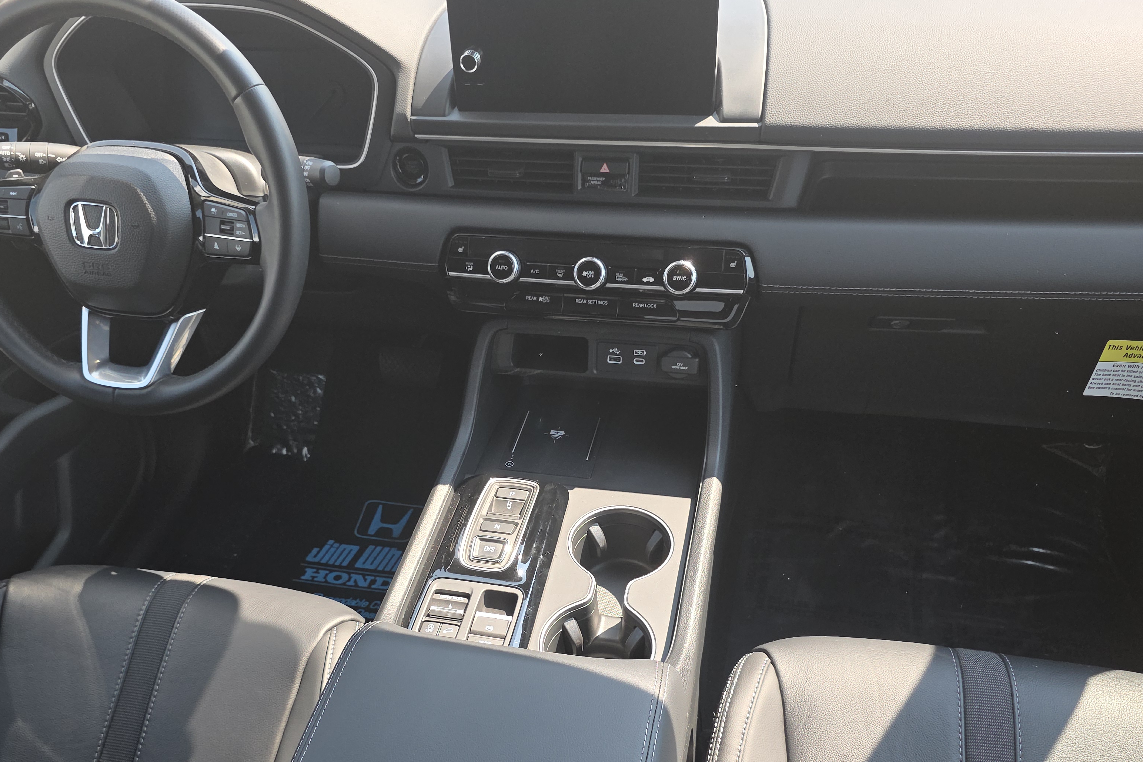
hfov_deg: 60.2
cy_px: 480
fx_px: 984
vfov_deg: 42.0
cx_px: 523
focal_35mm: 31
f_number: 1.7
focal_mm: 6.3
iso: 40
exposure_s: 1/359
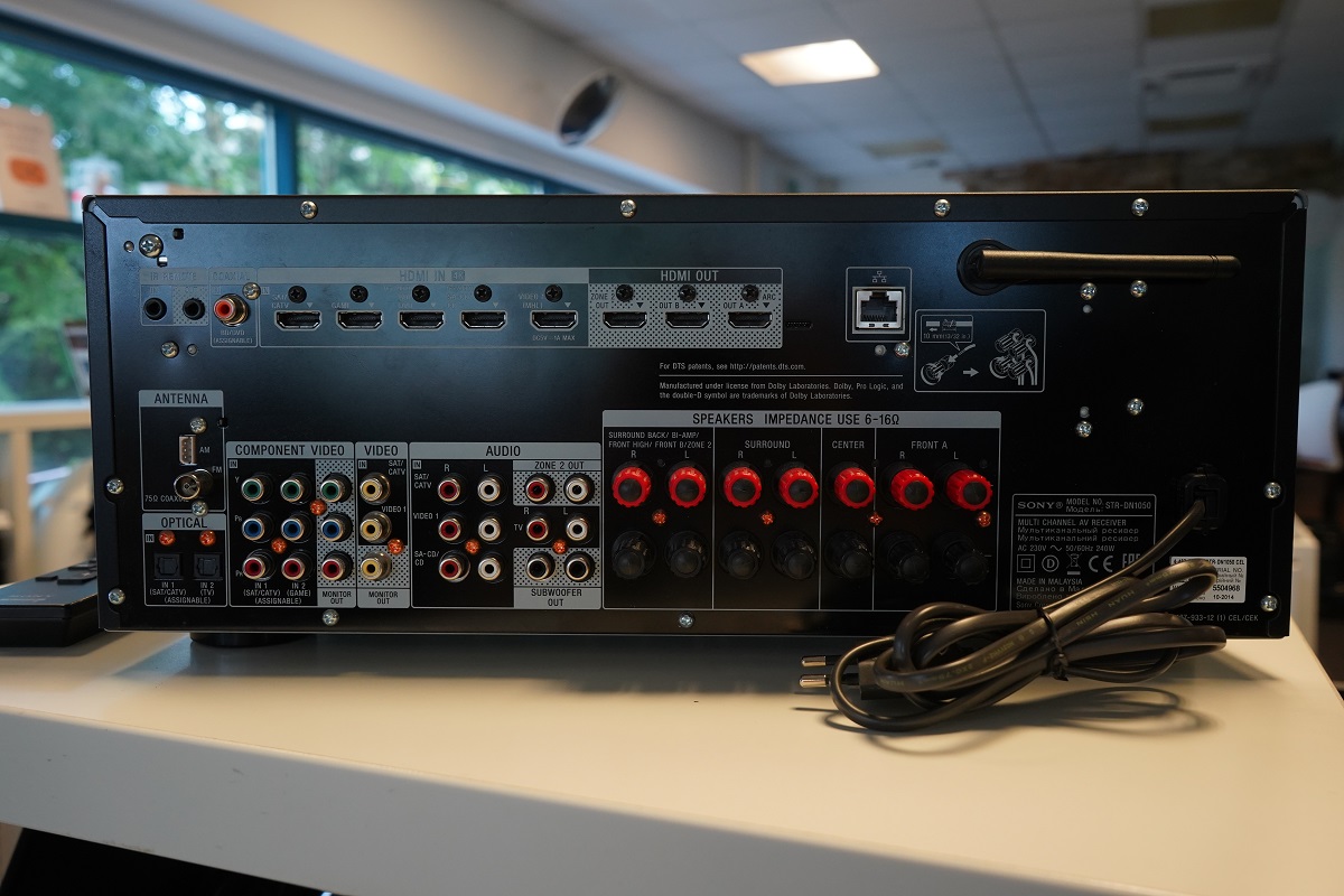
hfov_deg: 63.7
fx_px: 1083
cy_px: 448
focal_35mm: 29
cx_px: 672
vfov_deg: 45.0
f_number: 7.1
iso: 2000
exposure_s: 1/50
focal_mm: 29
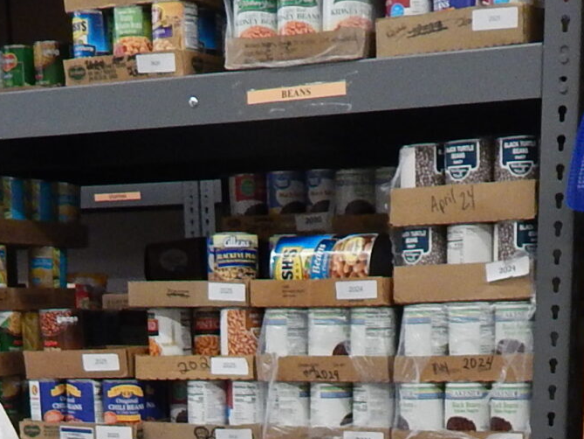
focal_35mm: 88
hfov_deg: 22.2
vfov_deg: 14.9
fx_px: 1485
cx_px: 270
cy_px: 759
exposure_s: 1/30
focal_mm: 4
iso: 250
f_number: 3
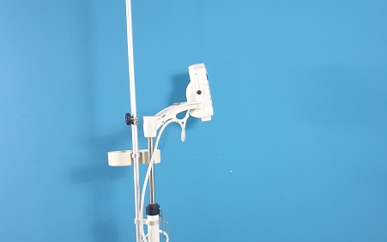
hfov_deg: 52.7
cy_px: 154
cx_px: 193
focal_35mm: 37
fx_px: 390
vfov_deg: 34.2
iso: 250
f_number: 1.5
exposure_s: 1/50
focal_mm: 4.3
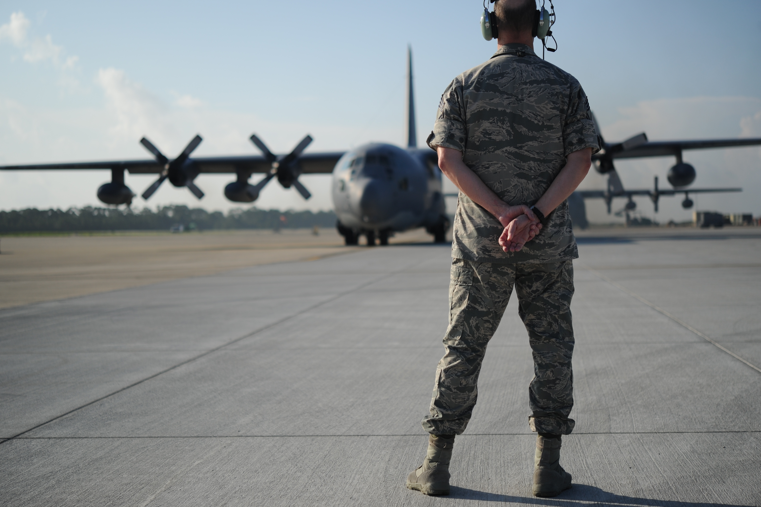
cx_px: 386
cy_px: 238
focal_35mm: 67
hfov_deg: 30.1
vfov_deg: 20.3
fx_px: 1415
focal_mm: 60
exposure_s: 1/4000
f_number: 2.8
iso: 200
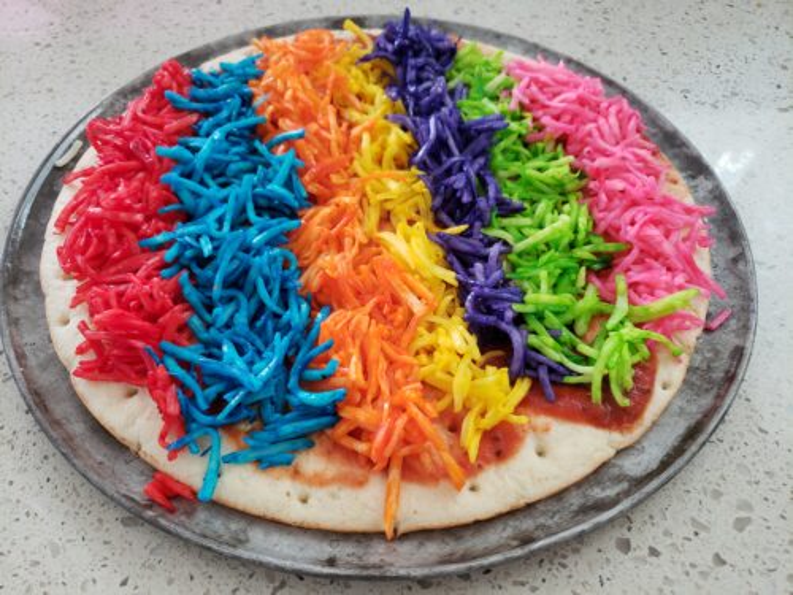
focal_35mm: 26
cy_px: 298
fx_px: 596
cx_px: 396
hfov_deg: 67.3
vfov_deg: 53.1
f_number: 1.5
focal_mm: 4.3
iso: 160
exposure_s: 1/50
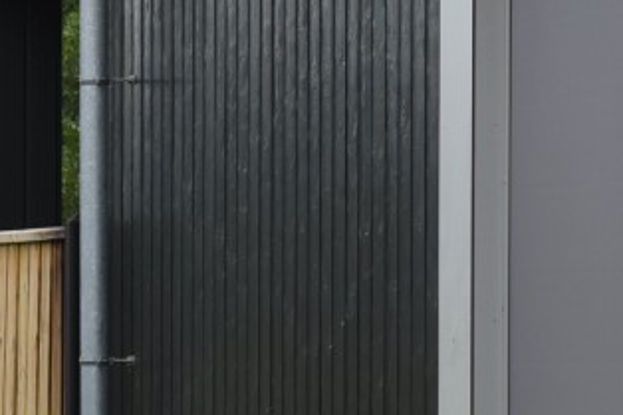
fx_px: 6244
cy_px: 526
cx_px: -431
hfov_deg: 5.6
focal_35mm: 361
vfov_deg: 3.8
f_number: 5.6
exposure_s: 1/1250
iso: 500
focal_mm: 70
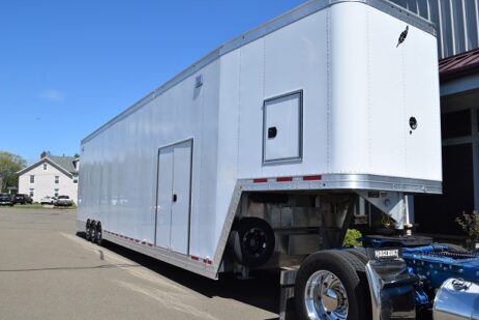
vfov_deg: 46.4
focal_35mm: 28
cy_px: 164
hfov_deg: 65.4
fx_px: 373
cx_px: 233
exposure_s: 1/400
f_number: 10
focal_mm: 18
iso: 200
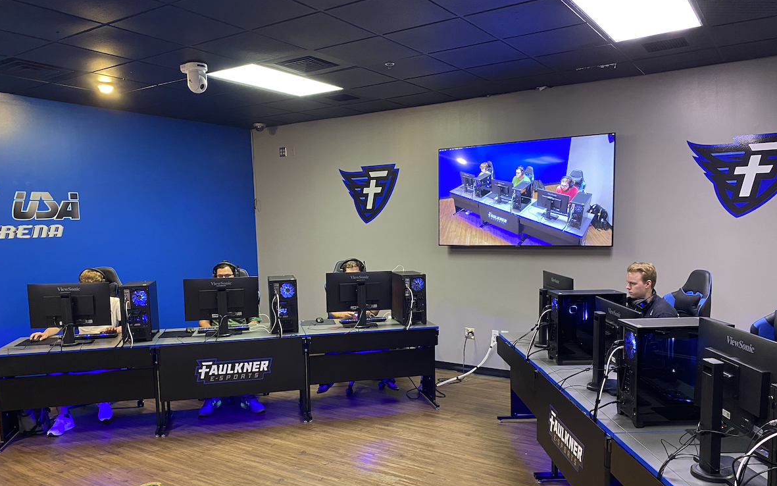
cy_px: 283
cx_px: 388
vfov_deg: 44.4
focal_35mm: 28
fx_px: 593
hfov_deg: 66.5
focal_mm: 4.25
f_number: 1.8
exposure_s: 1/40
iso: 400
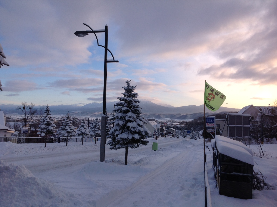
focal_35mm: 35
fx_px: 280
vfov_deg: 40.6
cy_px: 104
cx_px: 138
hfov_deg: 52.7
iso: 50
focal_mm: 4.28
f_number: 2.4
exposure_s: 1/889
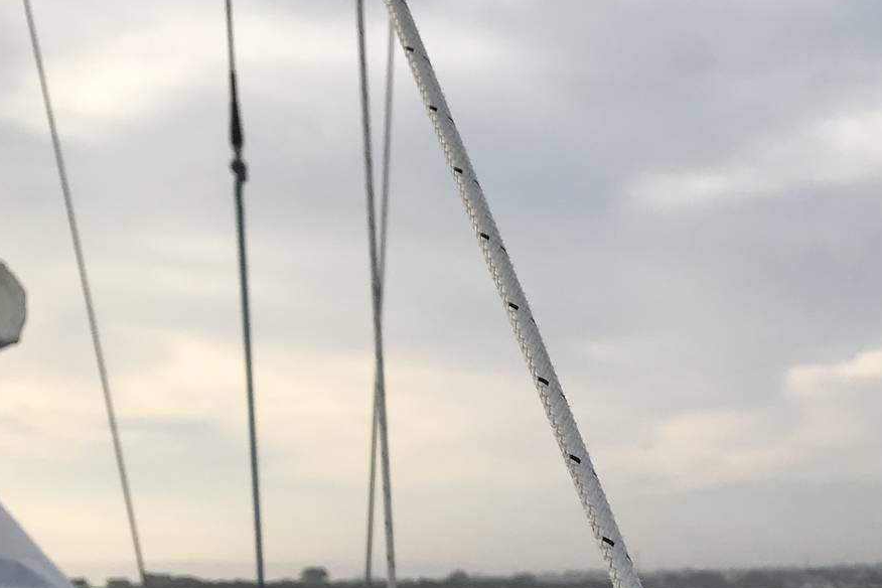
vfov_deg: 19.8
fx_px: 1641
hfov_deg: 28.4
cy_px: 557
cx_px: 864
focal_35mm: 67
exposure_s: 1/1996
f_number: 1.8
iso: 20
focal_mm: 3.99
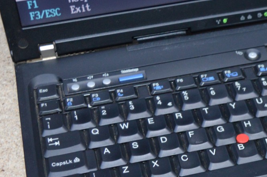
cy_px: 165
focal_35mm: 99
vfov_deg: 13.6
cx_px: 255
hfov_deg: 20.1
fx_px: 735
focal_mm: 27
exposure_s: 1/60
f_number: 4
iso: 1250
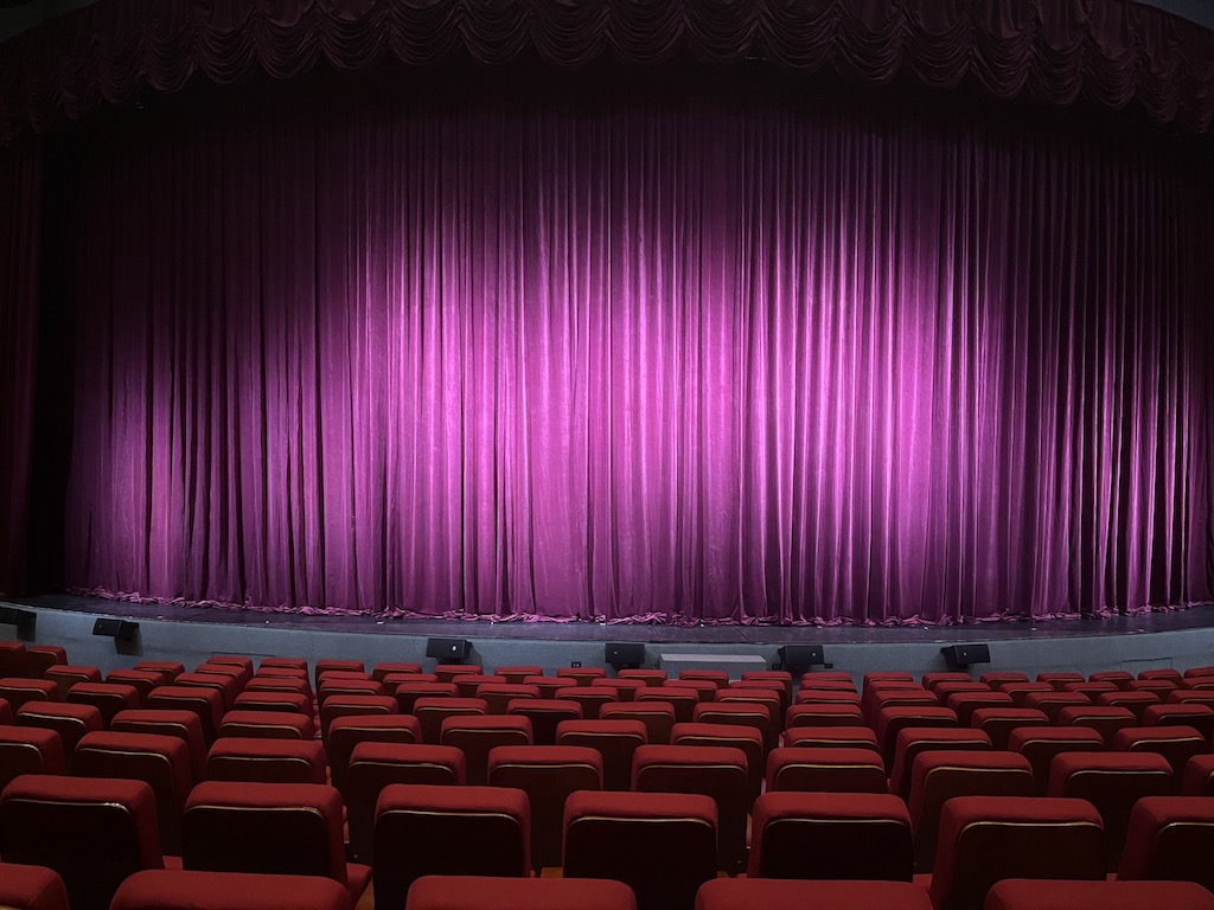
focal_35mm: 26
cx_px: 607
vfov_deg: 53.1
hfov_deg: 67.3
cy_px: 455
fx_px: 912
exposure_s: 1/29
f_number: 1.6
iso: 800
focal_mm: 5.1
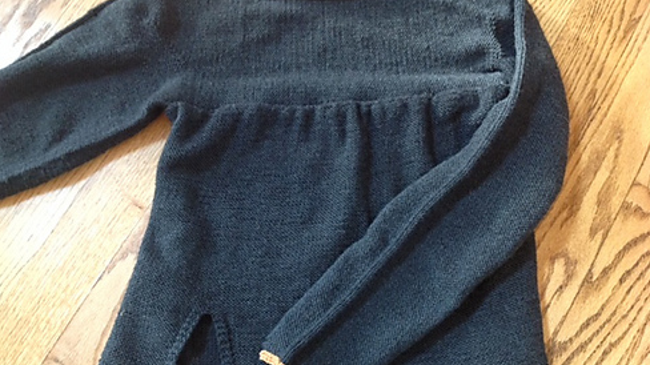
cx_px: 325
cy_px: 206
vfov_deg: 30.4
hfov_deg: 51.6
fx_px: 672
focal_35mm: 39
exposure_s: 1/15
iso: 200
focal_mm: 4.28
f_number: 2.4
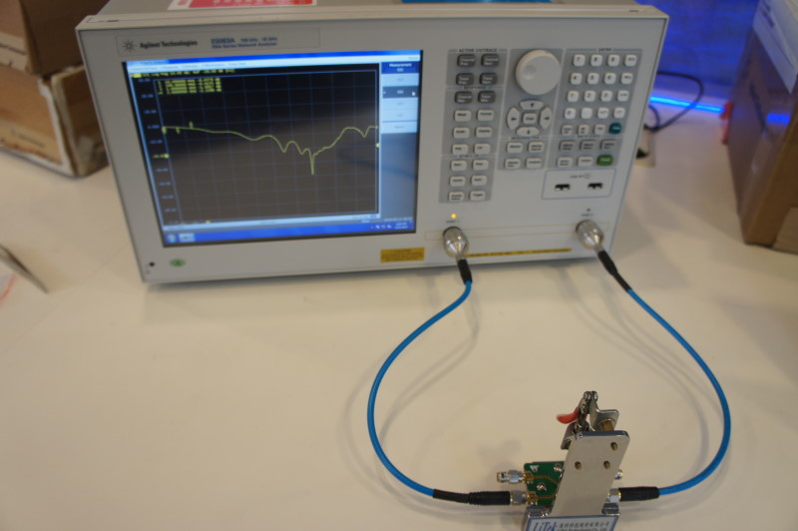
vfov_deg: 47.9
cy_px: 266
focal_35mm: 27
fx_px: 598
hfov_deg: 67.4
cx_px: 399
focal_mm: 18
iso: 200
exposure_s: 1/40
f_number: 4
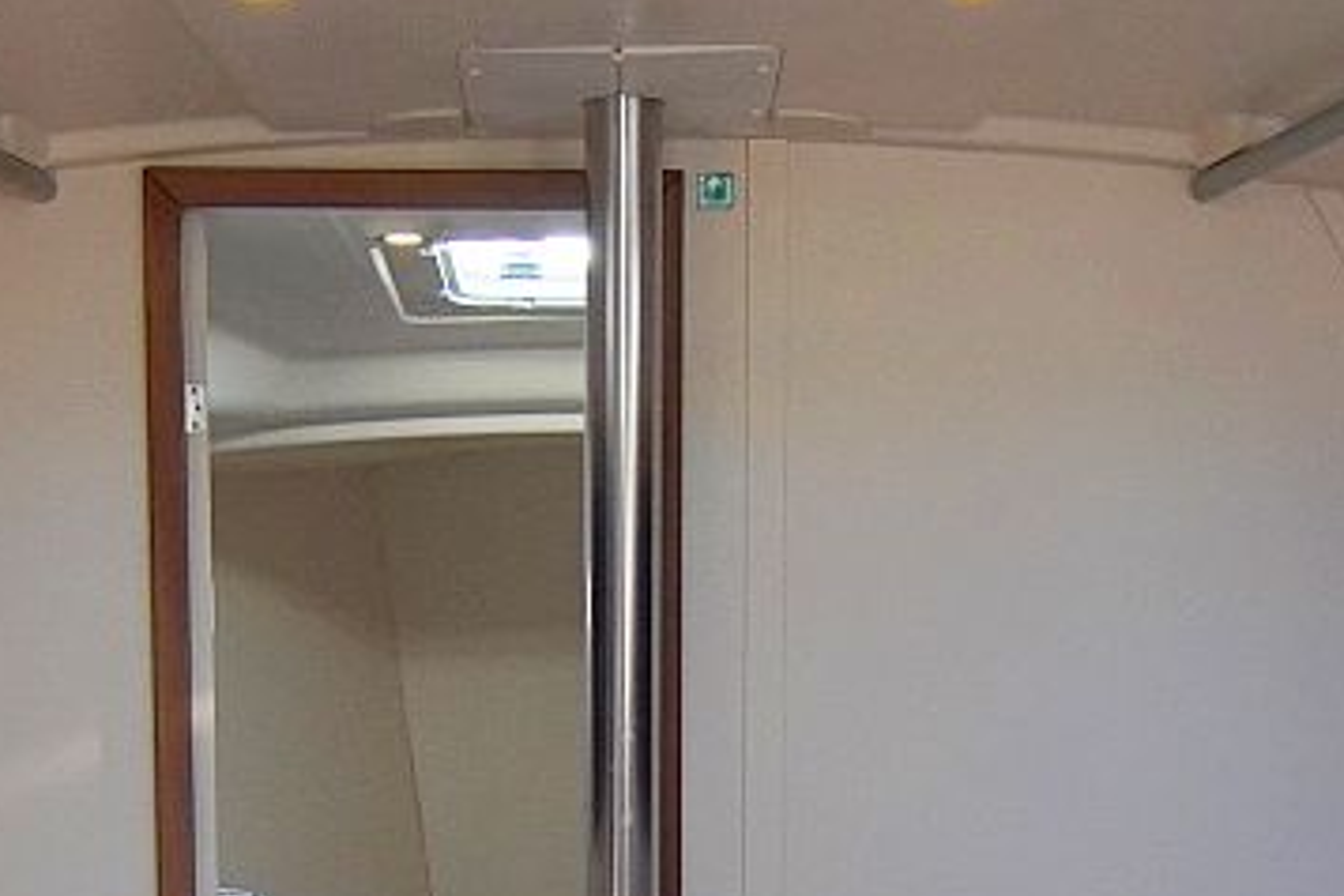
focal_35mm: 89
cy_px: 1073
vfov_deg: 14.9
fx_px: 3311
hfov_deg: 22.9
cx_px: 636
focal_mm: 11
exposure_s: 1/125
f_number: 5.6
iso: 640
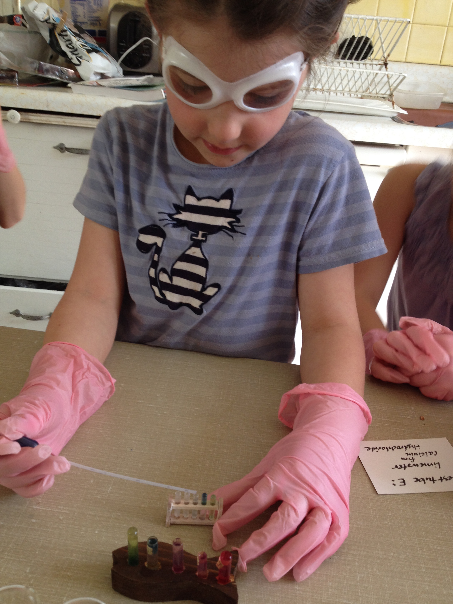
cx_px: 226
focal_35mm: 35
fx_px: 611
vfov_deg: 52.6
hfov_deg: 40.7
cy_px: 302
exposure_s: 1/20
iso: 64
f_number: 2.4
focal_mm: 4.28
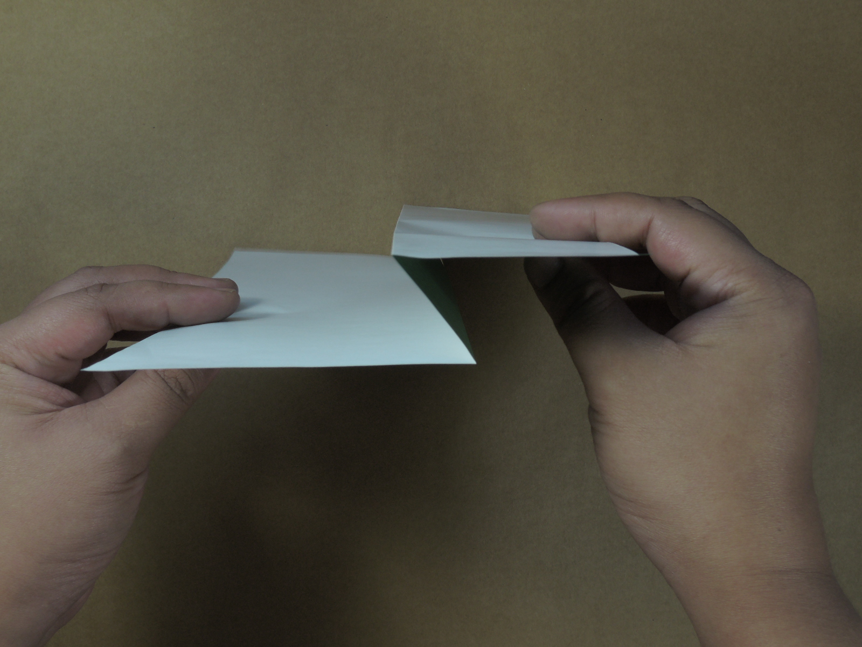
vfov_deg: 40.7
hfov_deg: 52.6
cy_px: 324
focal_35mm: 35
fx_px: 872
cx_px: 431
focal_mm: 7.5
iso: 200
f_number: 5
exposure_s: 1/8
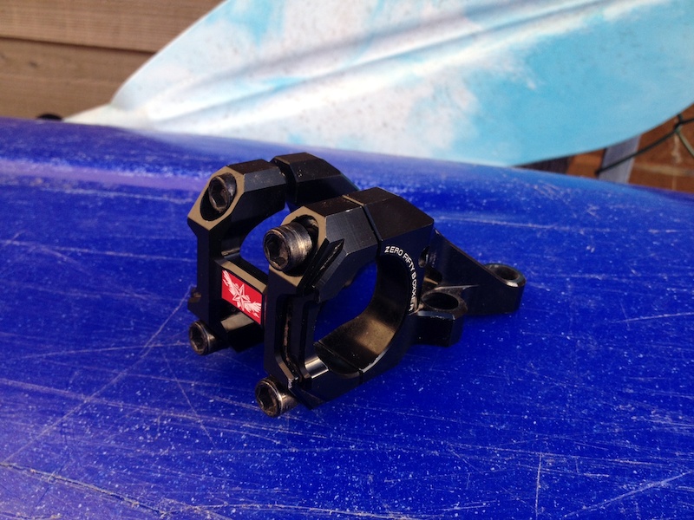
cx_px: 347
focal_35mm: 35
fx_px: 702
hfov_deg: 52.6
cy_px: 260
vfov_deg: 40.7
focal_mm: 4.28
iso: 64
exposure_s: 1/120
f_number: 2.4
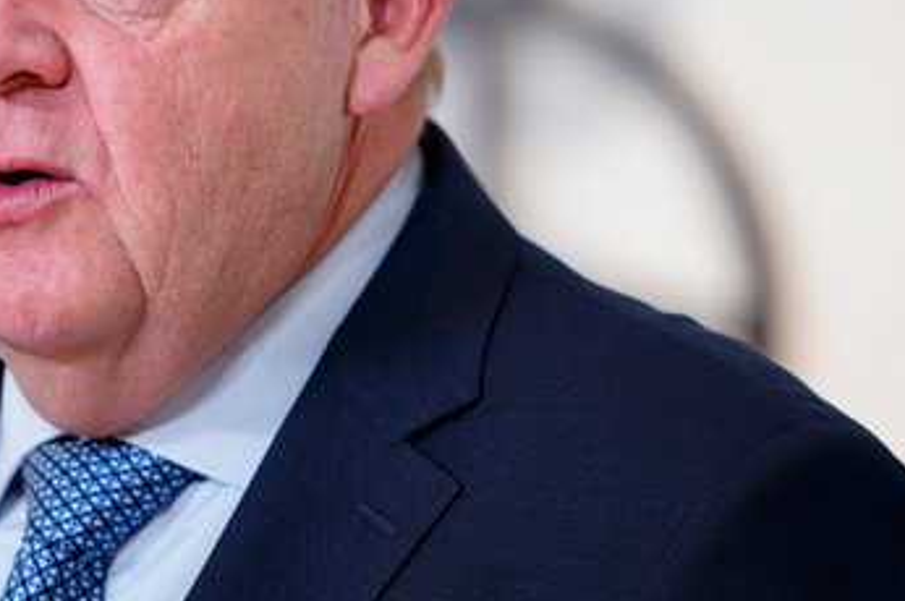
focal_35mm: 868
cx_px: 115
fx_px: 21799
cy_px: 172
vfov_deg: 1.6
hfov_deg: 2.4
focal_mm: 400
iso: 1000
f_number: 2.8
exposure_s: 1/250
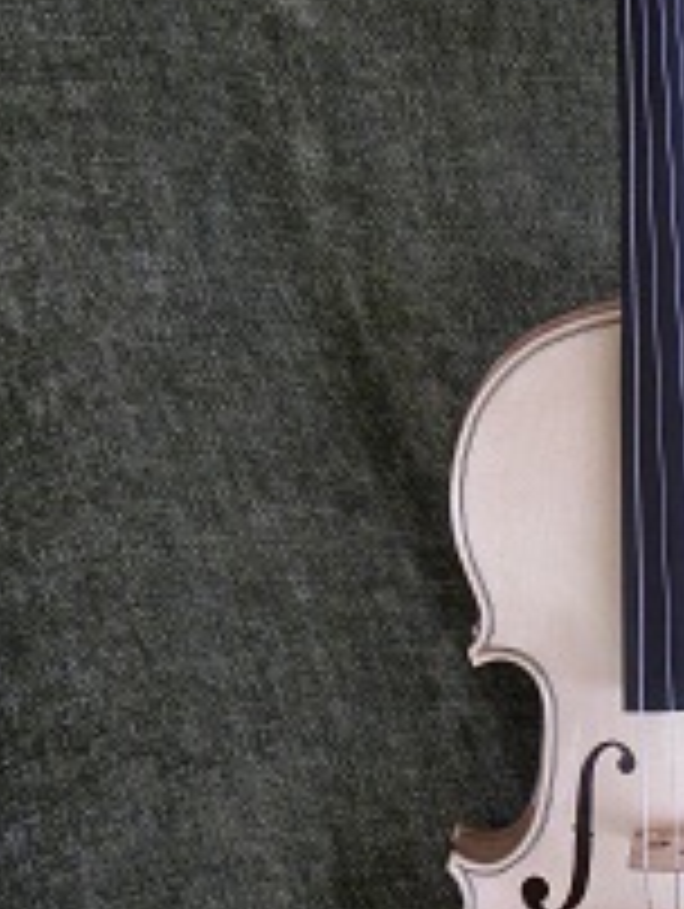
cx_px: 603
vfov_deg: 24.1
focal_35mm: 81
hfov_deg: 18.0
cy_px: 468
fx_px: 2130
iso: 184
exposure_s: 1/85.4
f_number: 3.2
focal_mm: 7.3
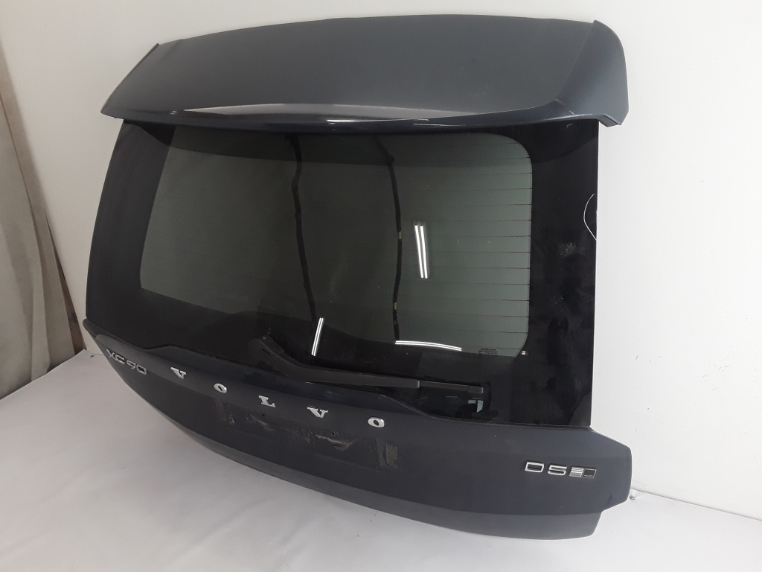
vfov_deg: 51.4
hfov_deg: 65.3
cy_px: 286
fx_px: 594
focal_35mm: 27
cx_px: 381
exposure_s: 1/100
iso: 80
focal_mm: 2.91
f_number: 1.9
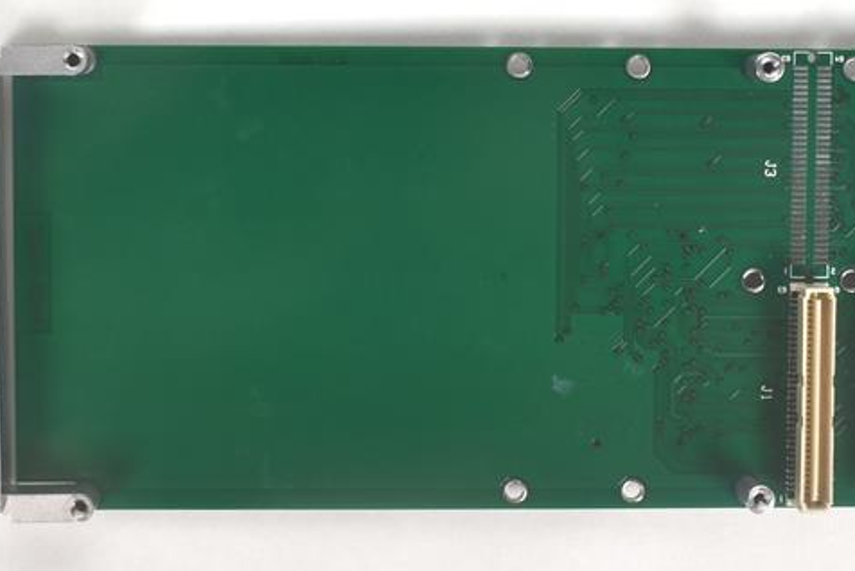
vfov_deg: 38.9
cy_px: 273
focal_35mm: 34
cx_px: 458
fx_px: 808
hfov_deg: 55.7
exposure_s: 1/200
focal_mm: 18
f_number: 10
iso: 100
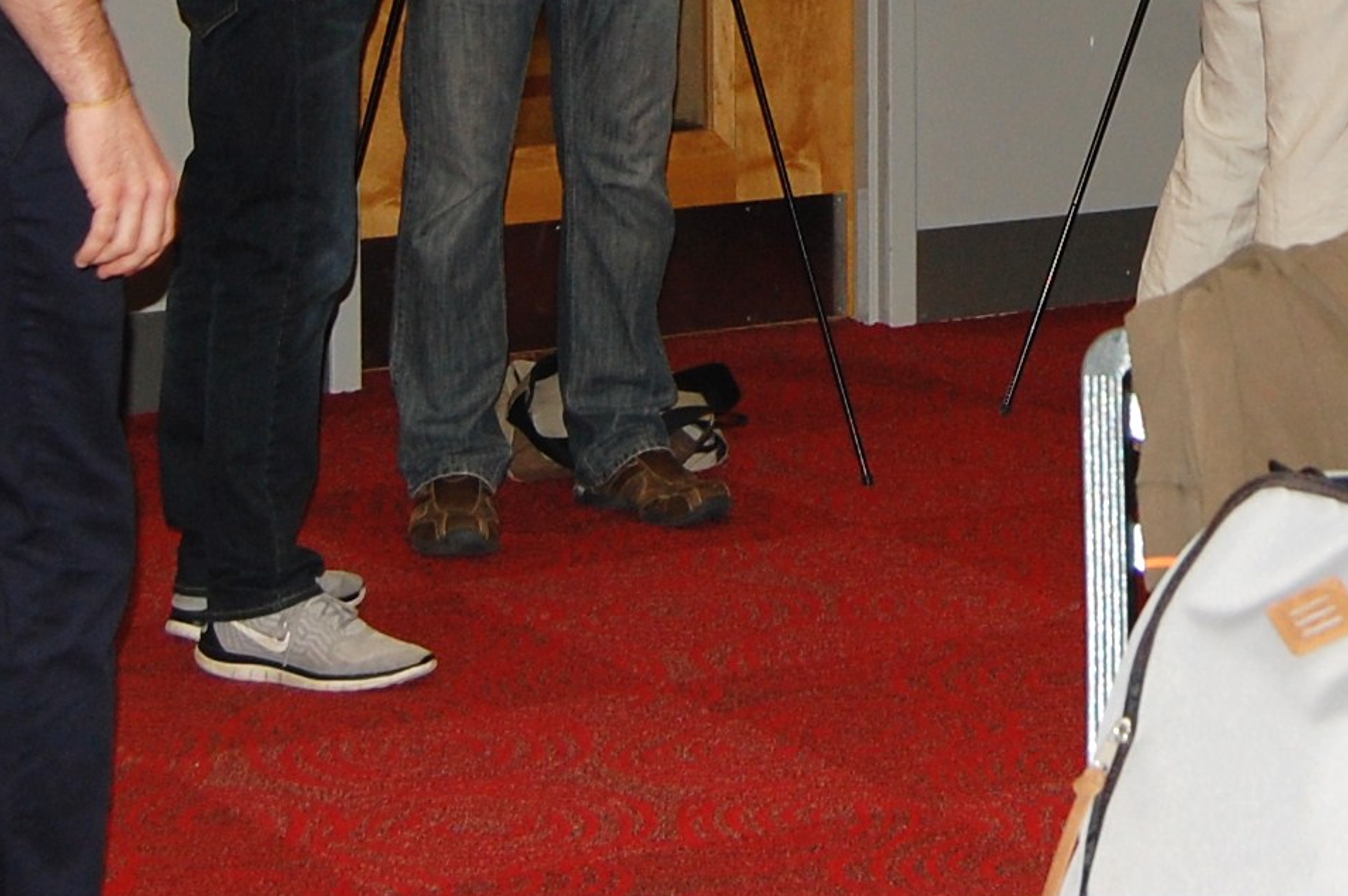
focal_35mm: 123
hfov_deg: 16.3
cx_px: 1375
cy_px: -481
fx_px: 4601
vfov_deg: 10.7
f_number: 5.6
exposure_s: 1/125
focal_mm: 26
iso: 400
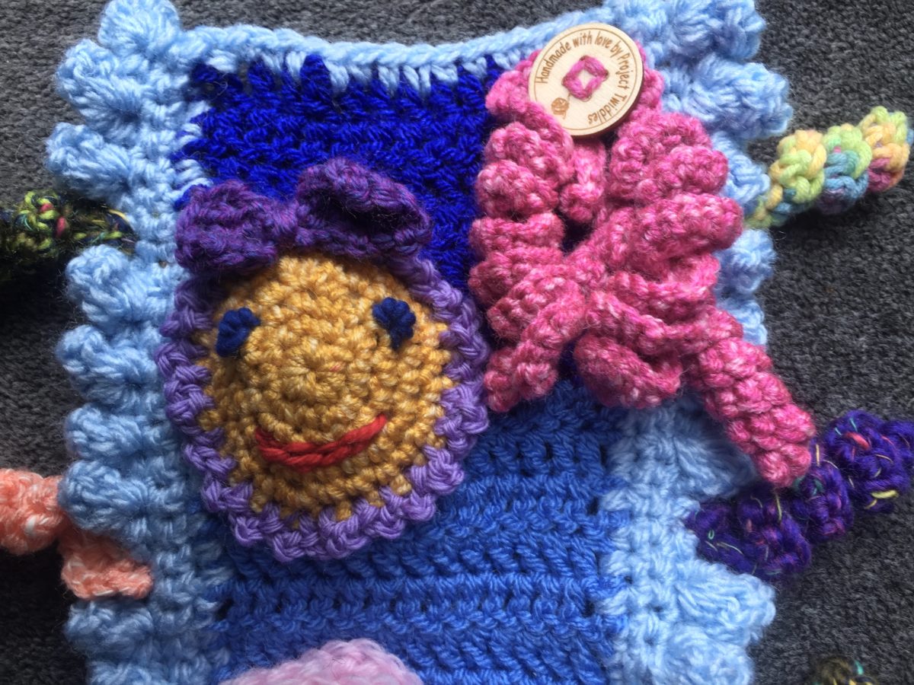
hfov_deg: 61.7
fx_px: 766
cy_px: 342
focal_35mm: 29
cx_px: 457
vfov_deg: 48.2
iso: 32
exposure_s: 1/33
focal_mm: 4.15
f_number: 2.2
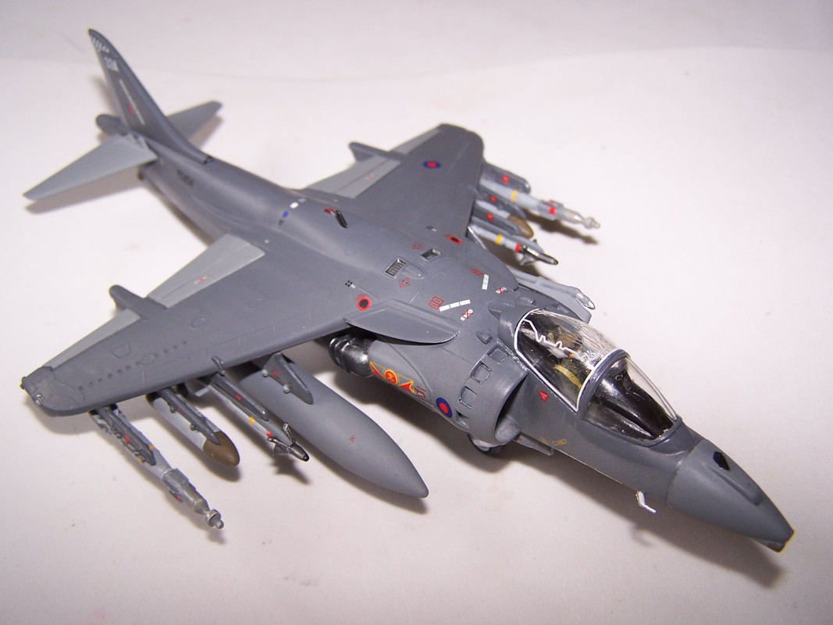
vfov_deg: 37.7
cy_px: 312
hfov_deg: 49.0
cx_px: 416
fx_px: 914
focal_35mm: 38
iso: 80
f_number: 2.8
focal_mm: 6.3
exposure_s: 1/60
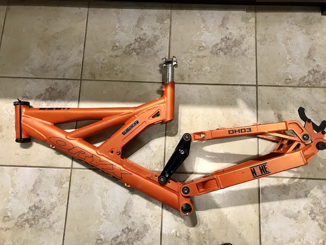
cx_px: 163
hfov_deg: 63.4
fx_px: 264
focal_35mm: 28
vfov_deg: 49.7
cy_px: 122
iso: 40
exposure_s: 1/20
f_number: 1.8
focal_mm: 3.99
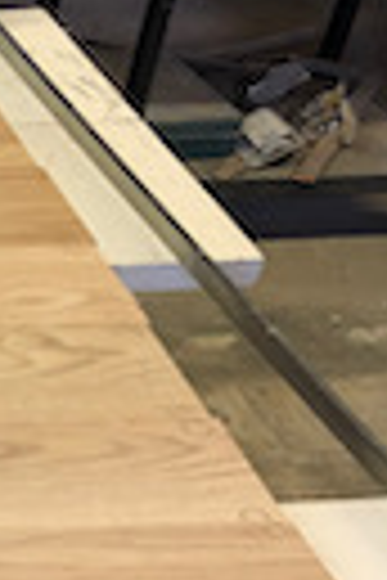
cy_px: 425
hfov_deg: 9.7
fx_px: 1822
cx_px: -720
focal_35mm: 113
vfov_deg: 18.0
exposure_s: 1/24
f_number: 1.8
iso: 40
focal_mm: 3.99
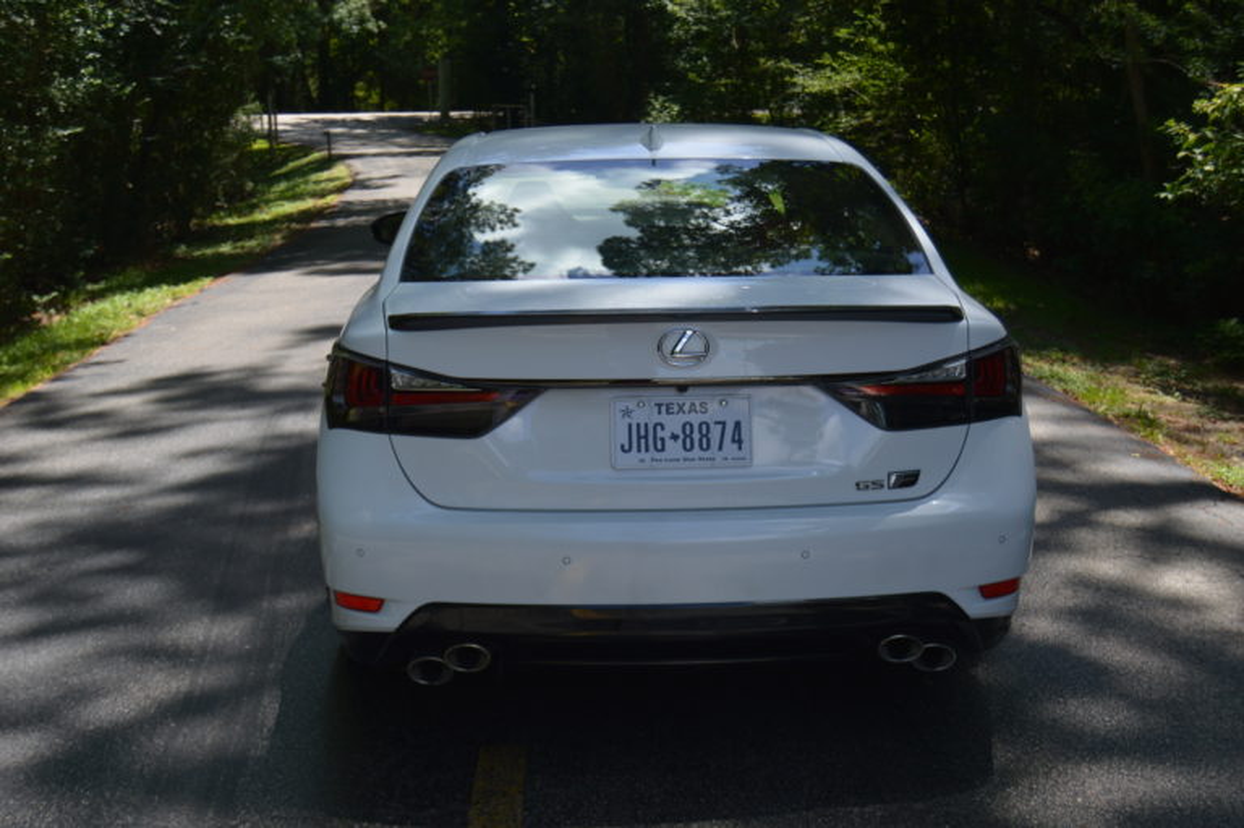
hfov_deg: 49.6
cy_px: 414
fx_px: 1347
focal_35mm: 39
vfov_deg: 34.2
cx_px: 622
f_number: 4
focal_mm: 26
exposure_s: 1/400
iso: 100
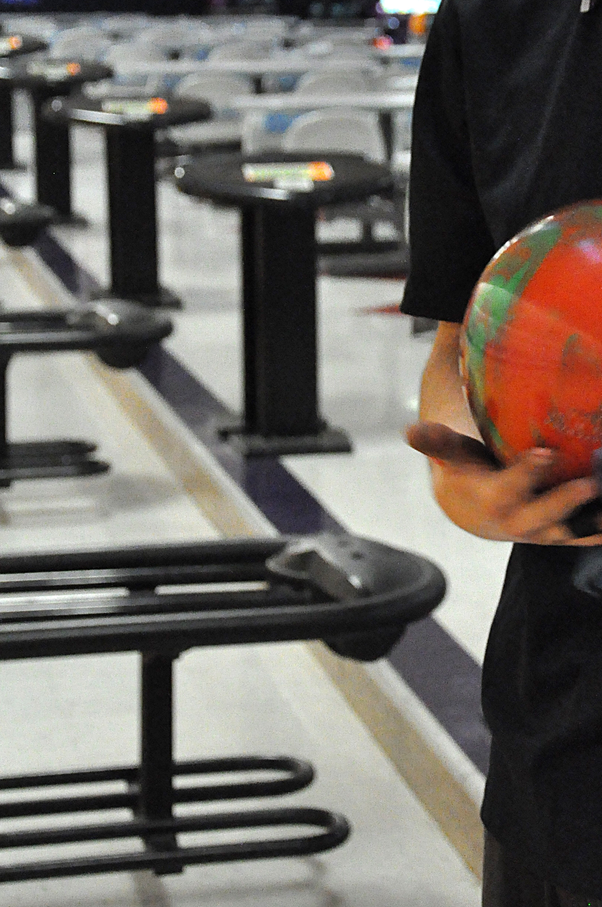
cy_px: 226
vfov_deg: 17.3
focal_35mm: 118
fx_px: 2964
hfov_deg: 11.6
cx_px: 473
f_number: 5
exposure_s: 1/100
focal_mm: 45
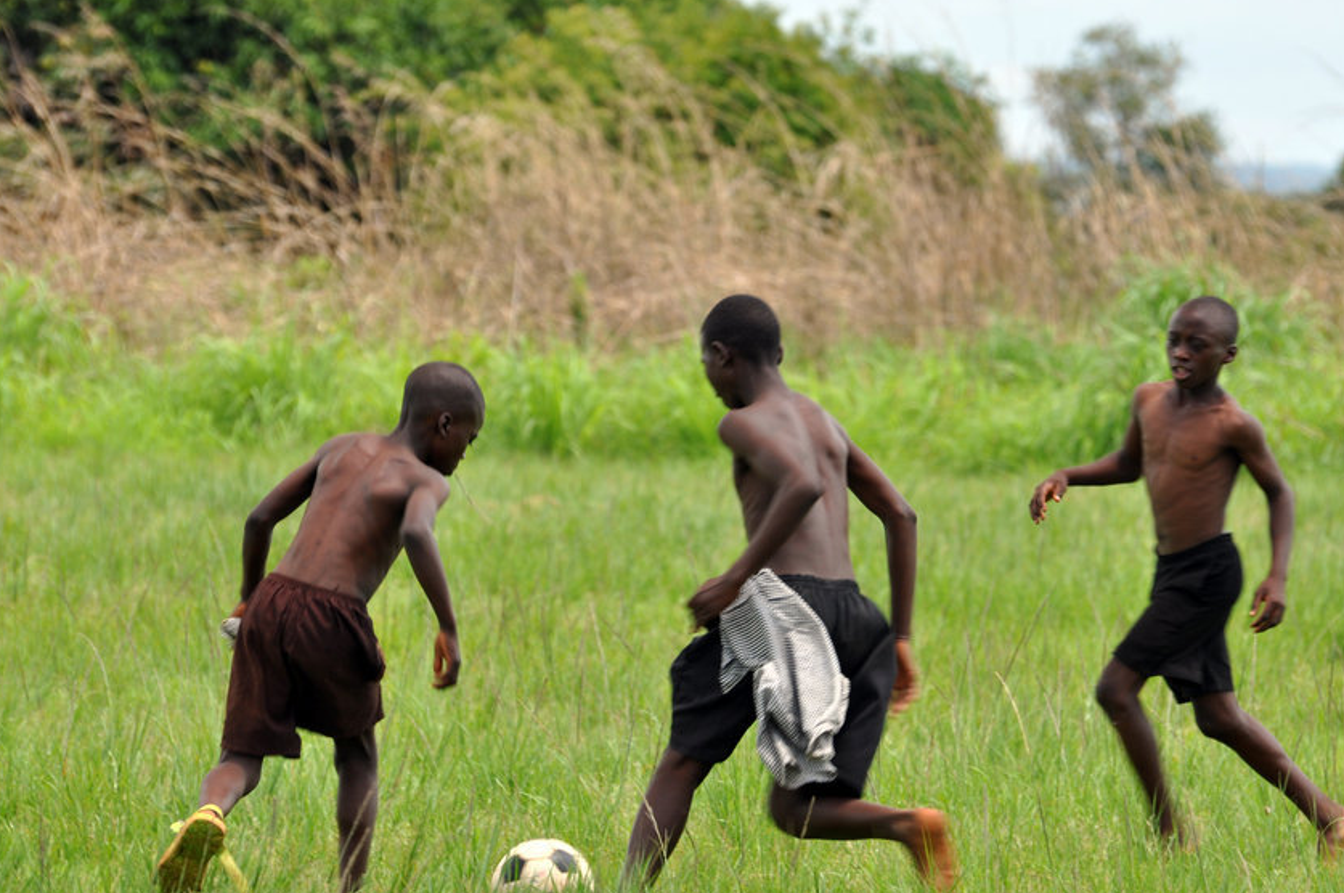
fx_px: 13685
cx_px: 761
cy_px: 485
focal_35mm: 367
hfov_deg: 5.6
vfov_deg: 3.7
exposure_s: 1/160
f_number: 6.3
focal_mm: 200
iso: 200
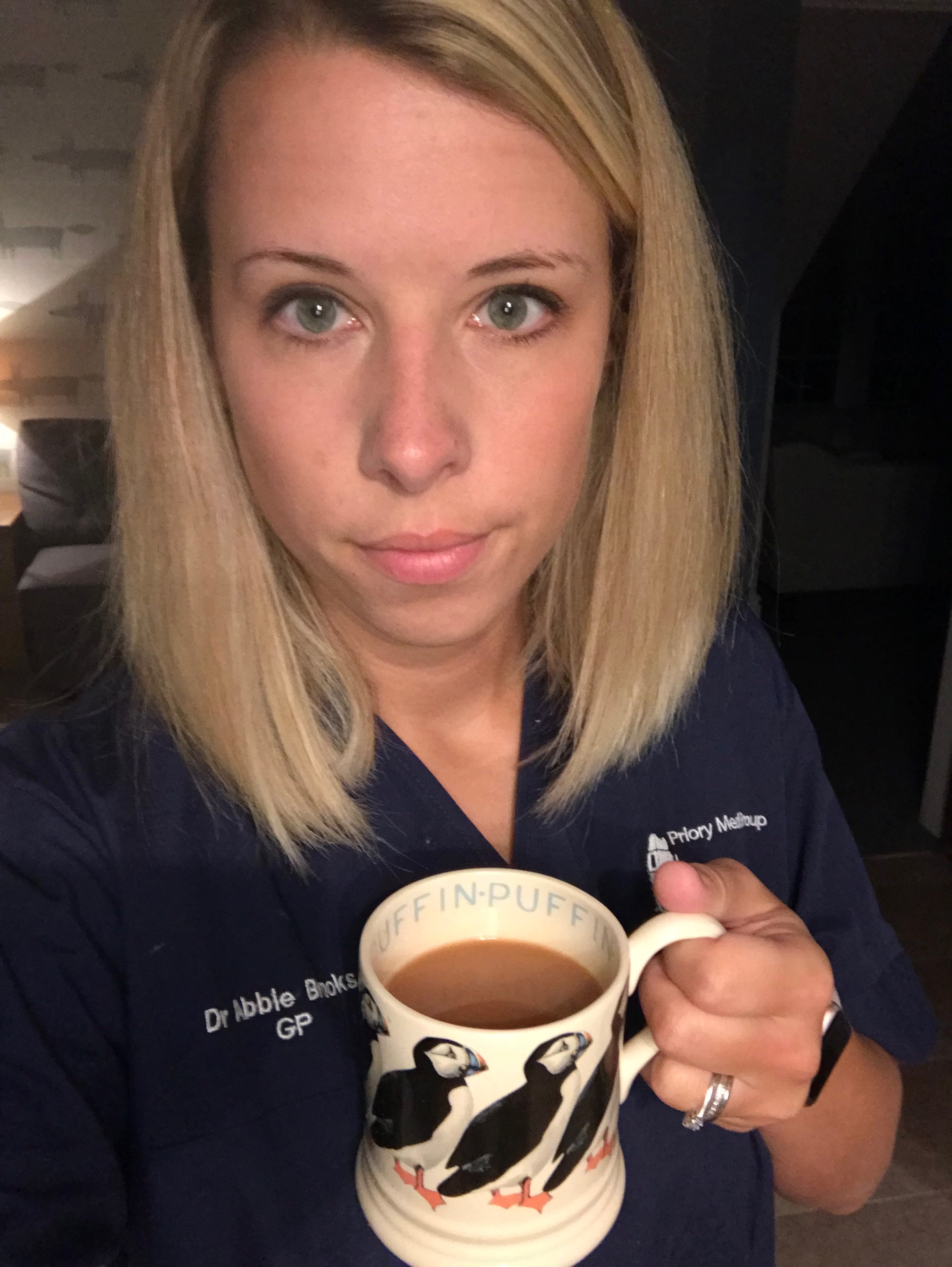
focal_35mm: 32
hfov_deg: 44.2
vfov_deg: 56.8
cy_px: 634
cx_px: 476
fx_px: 1172
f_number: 2.2
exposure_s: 1/20
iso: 160
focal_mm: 2.87
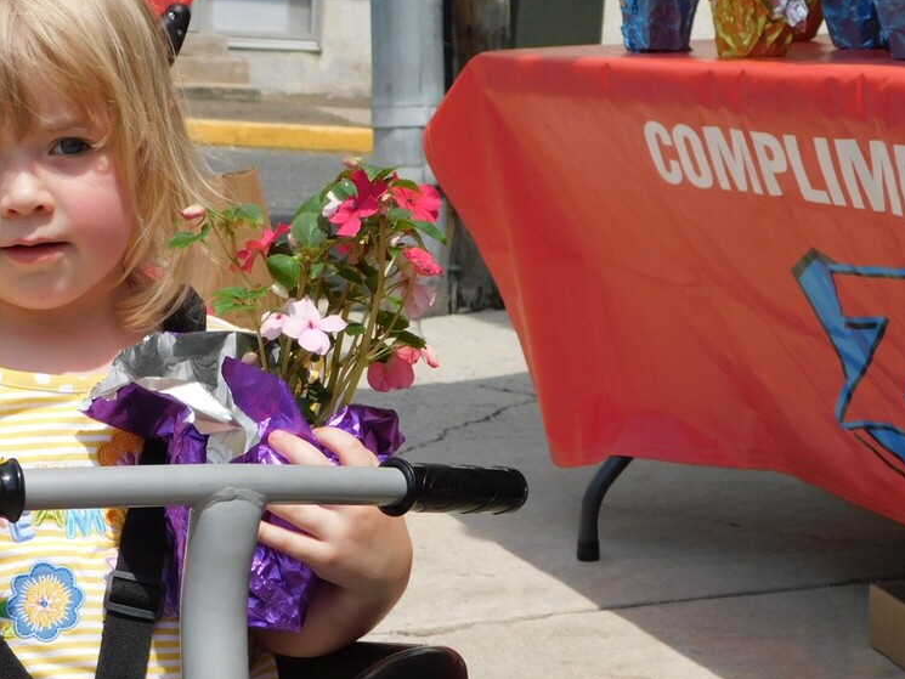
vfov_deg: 15.6
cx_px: 222
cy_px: 289
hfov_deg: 20.5
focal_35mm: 95
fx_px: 2484
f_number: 4
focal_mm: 10.4
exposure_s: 1/1000
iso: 125
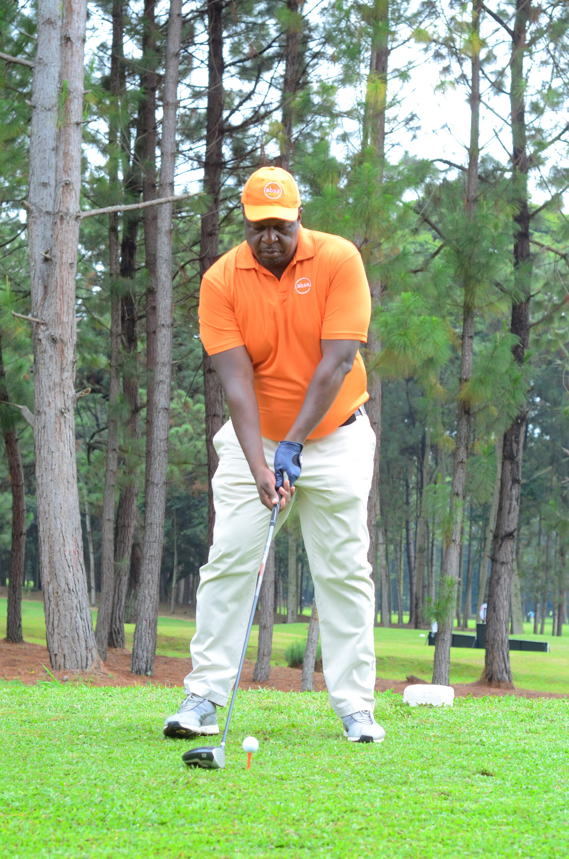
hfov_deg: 18.1
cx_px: 284
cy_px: 430
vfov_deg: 27.0
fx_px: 1786
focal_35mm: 75
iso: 500
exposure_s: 1/160
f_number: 4.5
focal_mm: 50
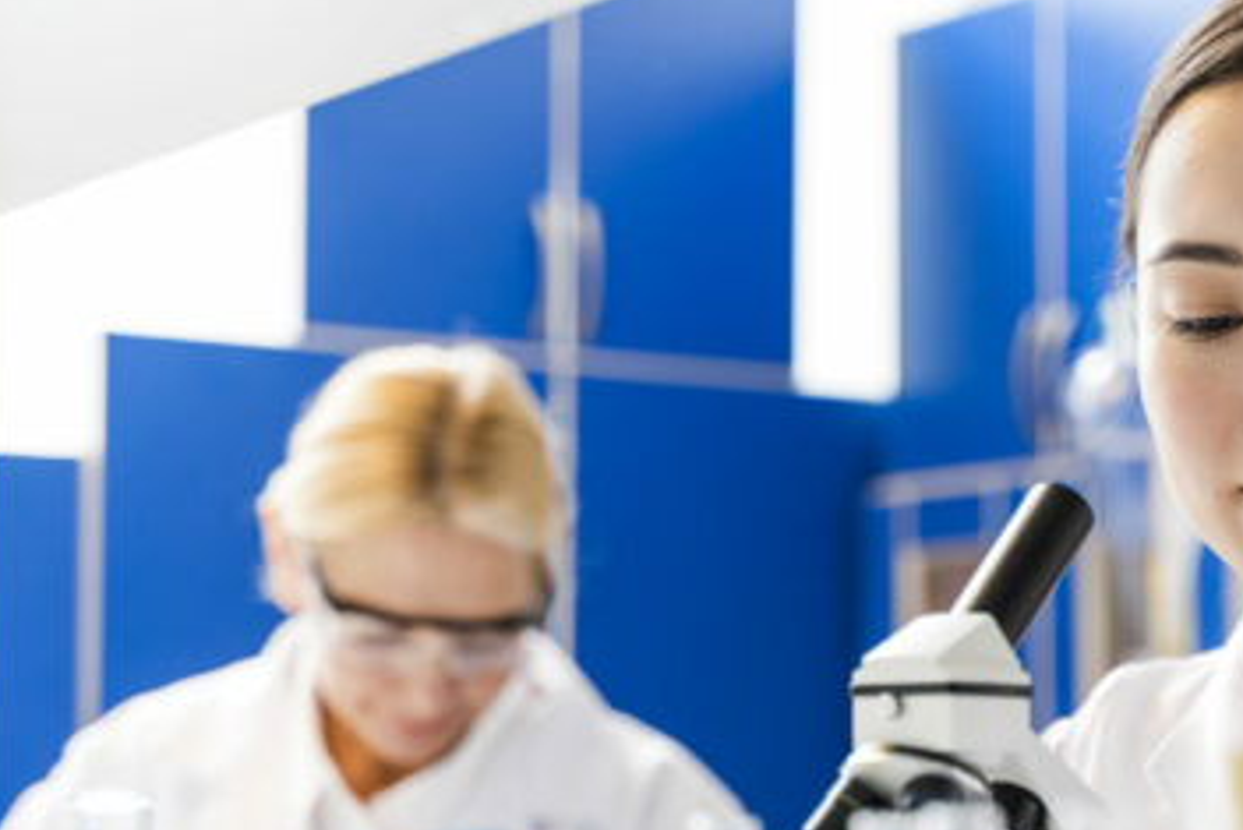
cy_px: 678
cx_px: 1021
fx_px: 3592
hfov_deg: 19.4
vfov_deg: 13.1
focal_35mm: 104
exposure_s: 1/60
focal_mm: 61
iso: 1000
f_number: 2.8
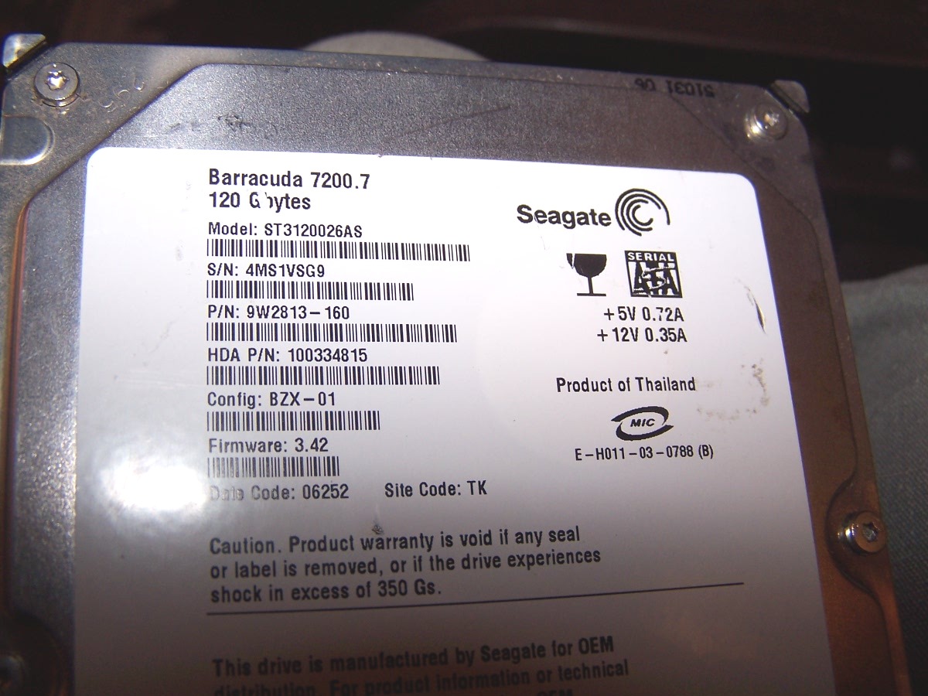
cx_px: 464
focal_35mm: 38
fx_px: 1019
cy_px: 348
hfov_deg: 49.0
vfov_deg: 37.7
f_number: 2.8
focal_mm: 6.3
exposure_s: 1/60
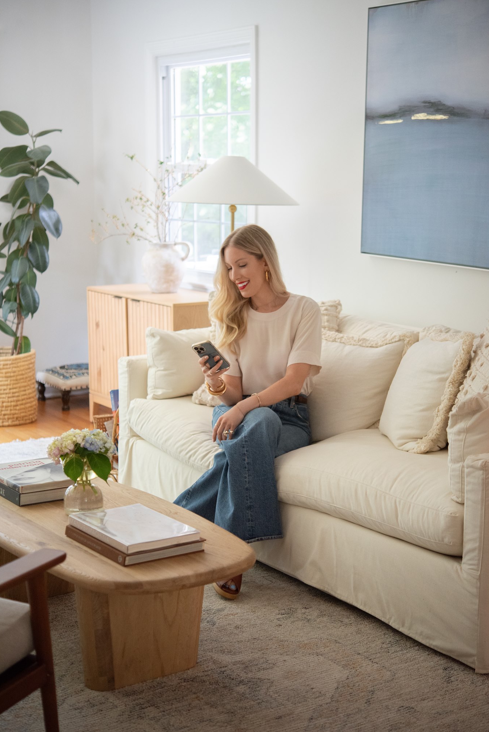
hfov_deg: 22.3
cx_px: 247
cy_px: 363
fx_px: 1241
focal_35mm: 61
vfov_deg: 32.9
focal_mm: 60
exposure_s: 1/200
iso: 2000
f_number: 2.8
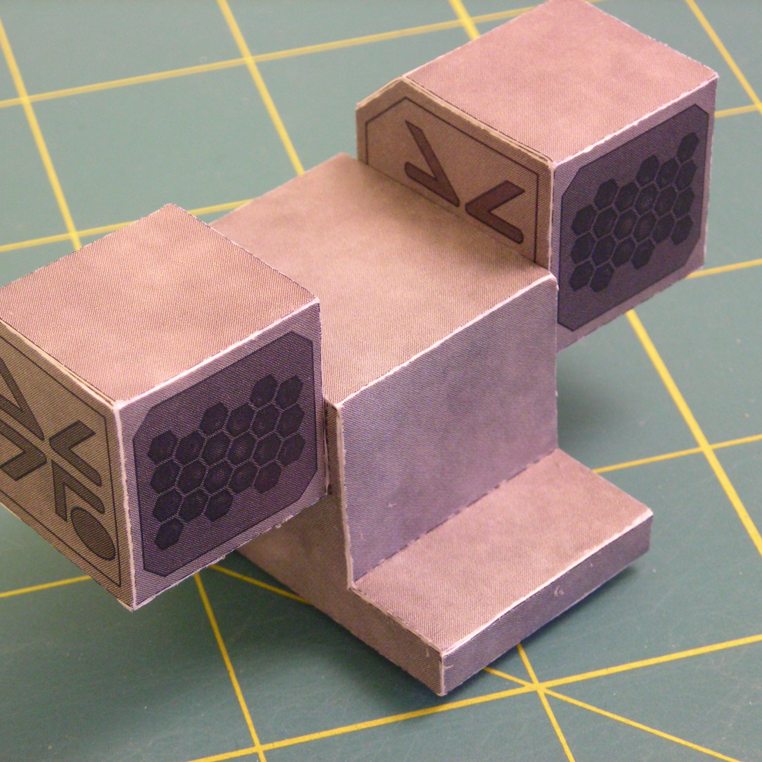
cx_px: 370
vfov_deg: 12.7
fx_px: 3412
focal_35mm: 137
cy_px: 381
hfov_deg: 12.7
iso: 200
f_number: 5.3
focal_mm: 19.2
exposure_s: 1.63
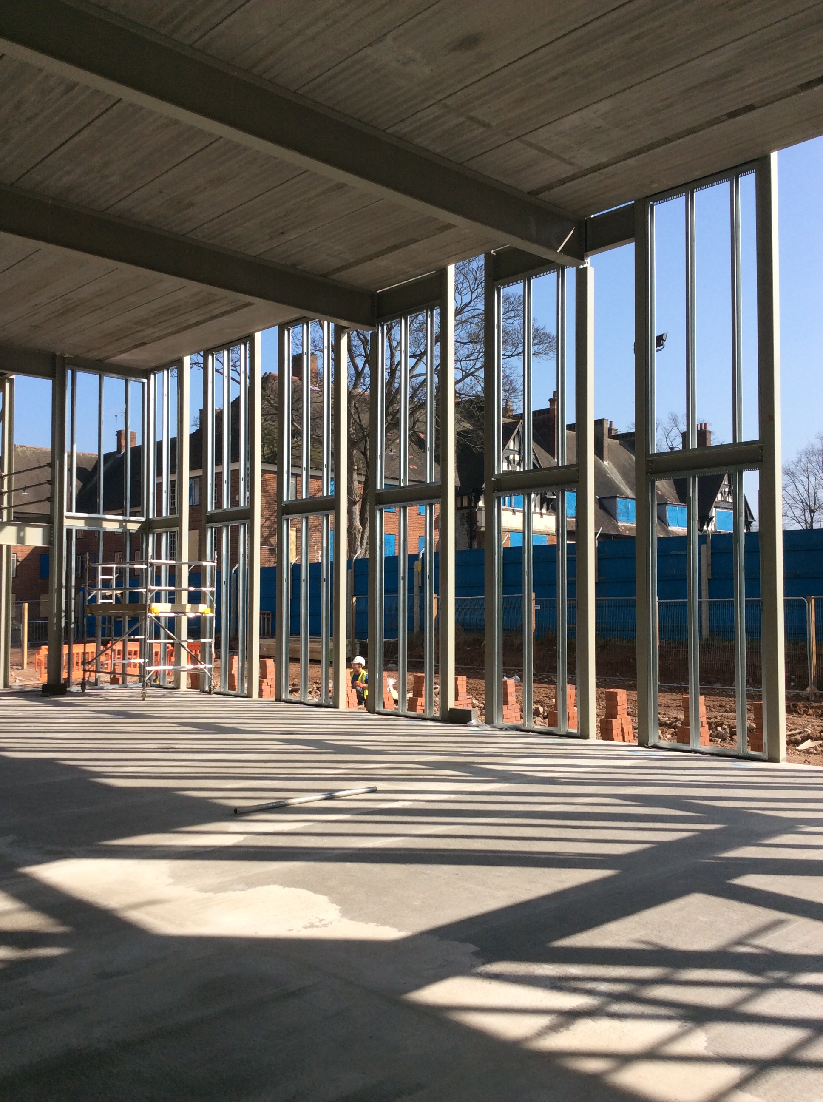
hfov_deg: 44.1
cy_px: 551
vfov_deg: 56.9
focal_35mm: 32
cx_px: 412
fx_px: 1017
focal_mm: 3.3
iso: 32
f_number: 2.4
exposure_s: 1/1192
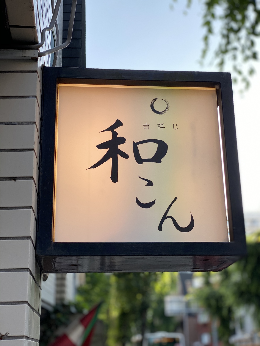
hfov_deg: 28.0
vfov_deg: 36.8
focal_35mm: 52
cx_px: 130
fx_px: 521
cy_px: 173
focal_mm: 6
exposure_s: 1/225
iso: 20
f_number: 2
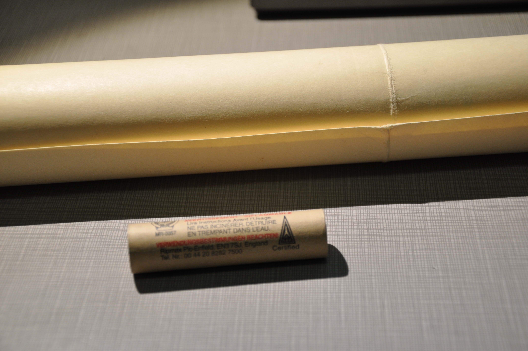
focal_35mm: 75
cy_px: 176
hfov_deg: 27.0
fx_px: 1099
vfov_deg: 18.1
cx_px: 264
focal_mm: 50
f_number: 5
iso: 500
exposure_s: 1/25
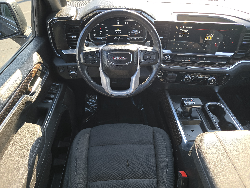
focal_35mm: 23
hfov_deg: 73.9
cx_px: 125
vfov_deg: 58.9
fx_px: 166
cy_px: 94
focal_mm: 6.3
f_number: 1.7
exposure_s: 1/180
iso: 40
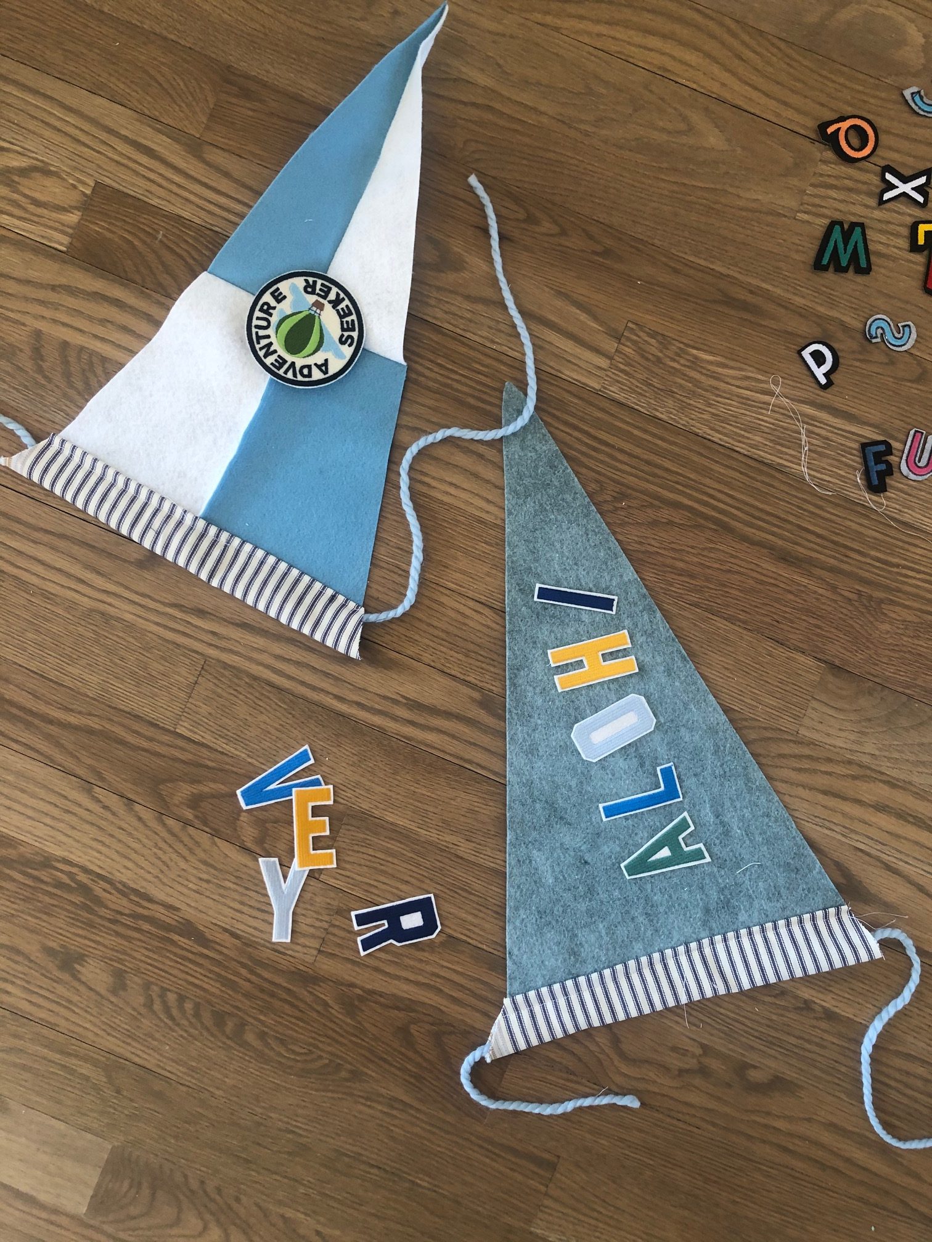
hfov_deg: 49.7
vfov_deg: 63.4
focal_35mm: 28
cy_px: 621
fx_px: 1005
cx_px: 466
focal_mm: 3.99
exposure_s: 1/24
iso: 40
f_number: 1.8
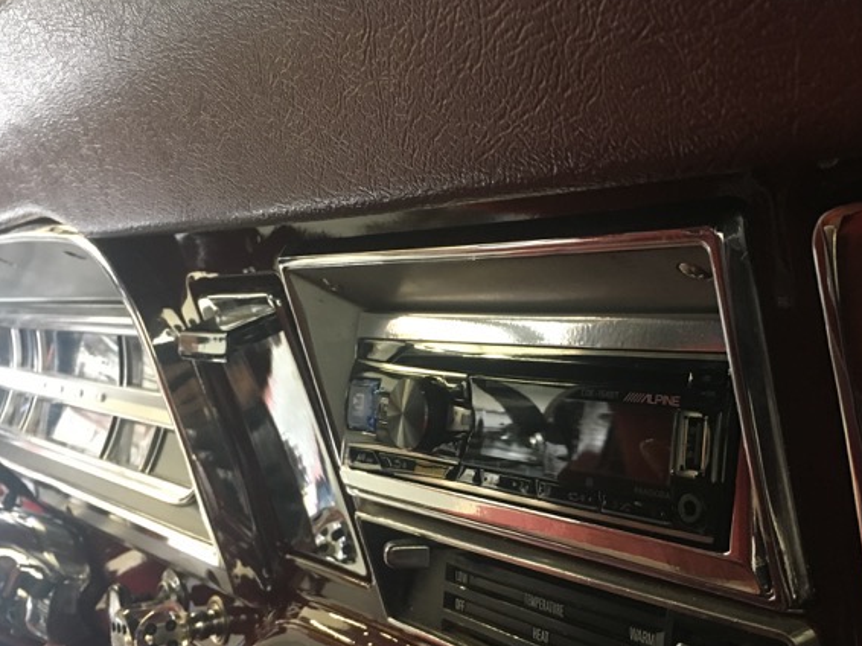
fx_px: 1021
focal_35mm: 41
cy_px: 422
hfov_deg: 45.6
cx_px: 510
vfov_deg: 34.8
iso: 200
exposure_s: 1/24
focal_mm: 4.15
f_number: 2.2
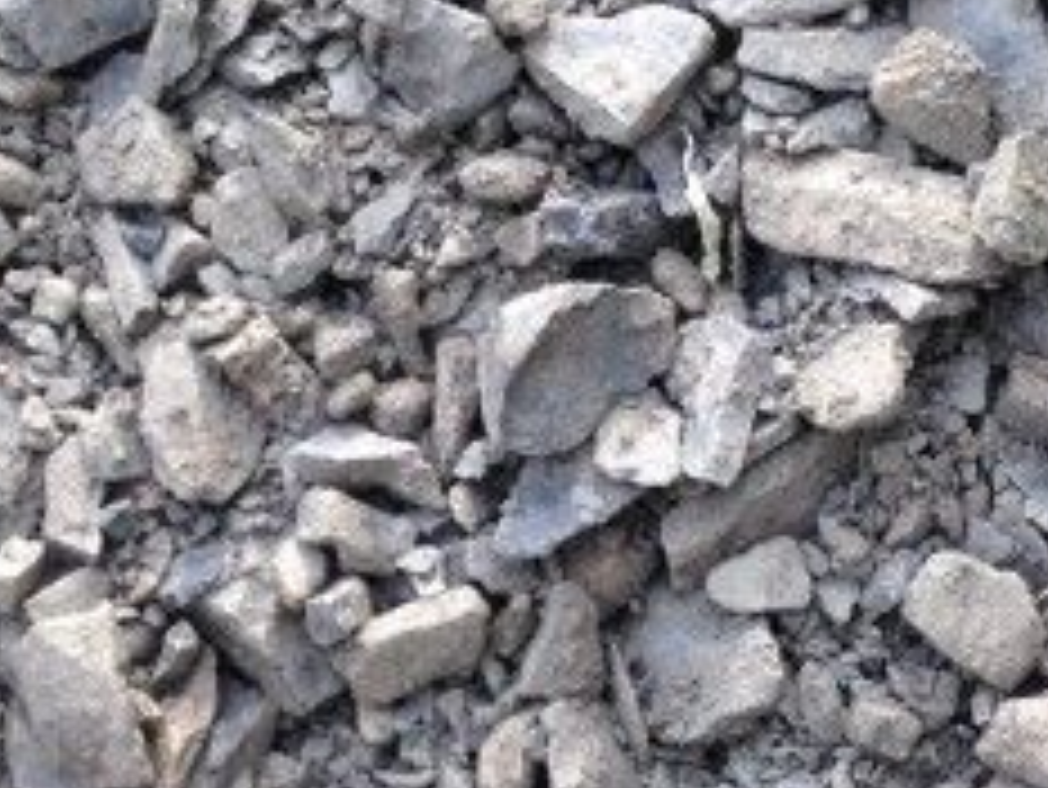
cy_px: 603
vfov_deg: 10.2
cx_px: 832
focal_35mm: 145
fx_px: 4392
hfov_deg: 13.5
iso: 50
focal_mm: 4.12
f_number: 2.4
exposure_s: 1/296
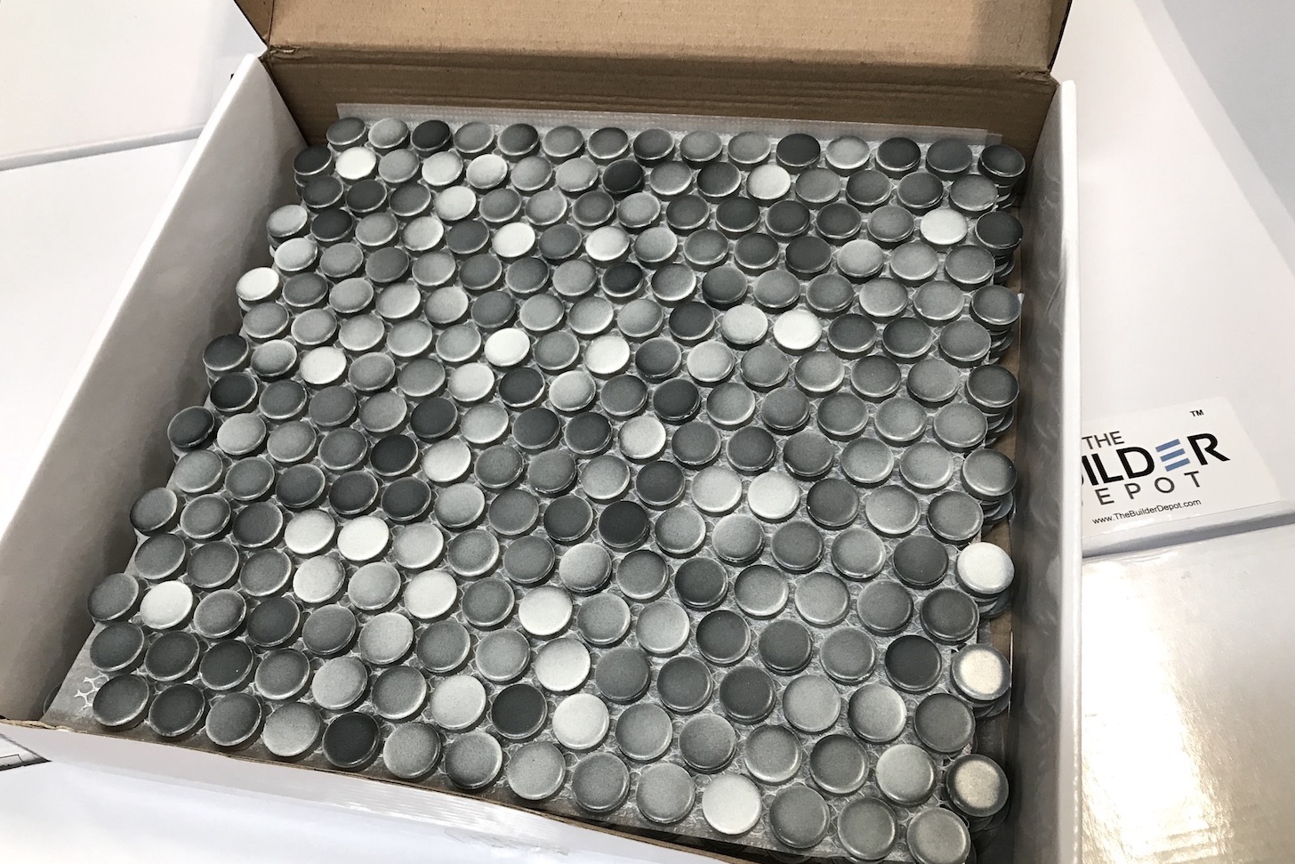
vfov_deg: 43.6
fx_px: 1079
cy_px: 444
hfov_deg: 61.9
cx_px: 656
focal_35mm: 30
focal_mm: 3.99
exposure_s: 1/40
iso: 25
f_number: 1.8
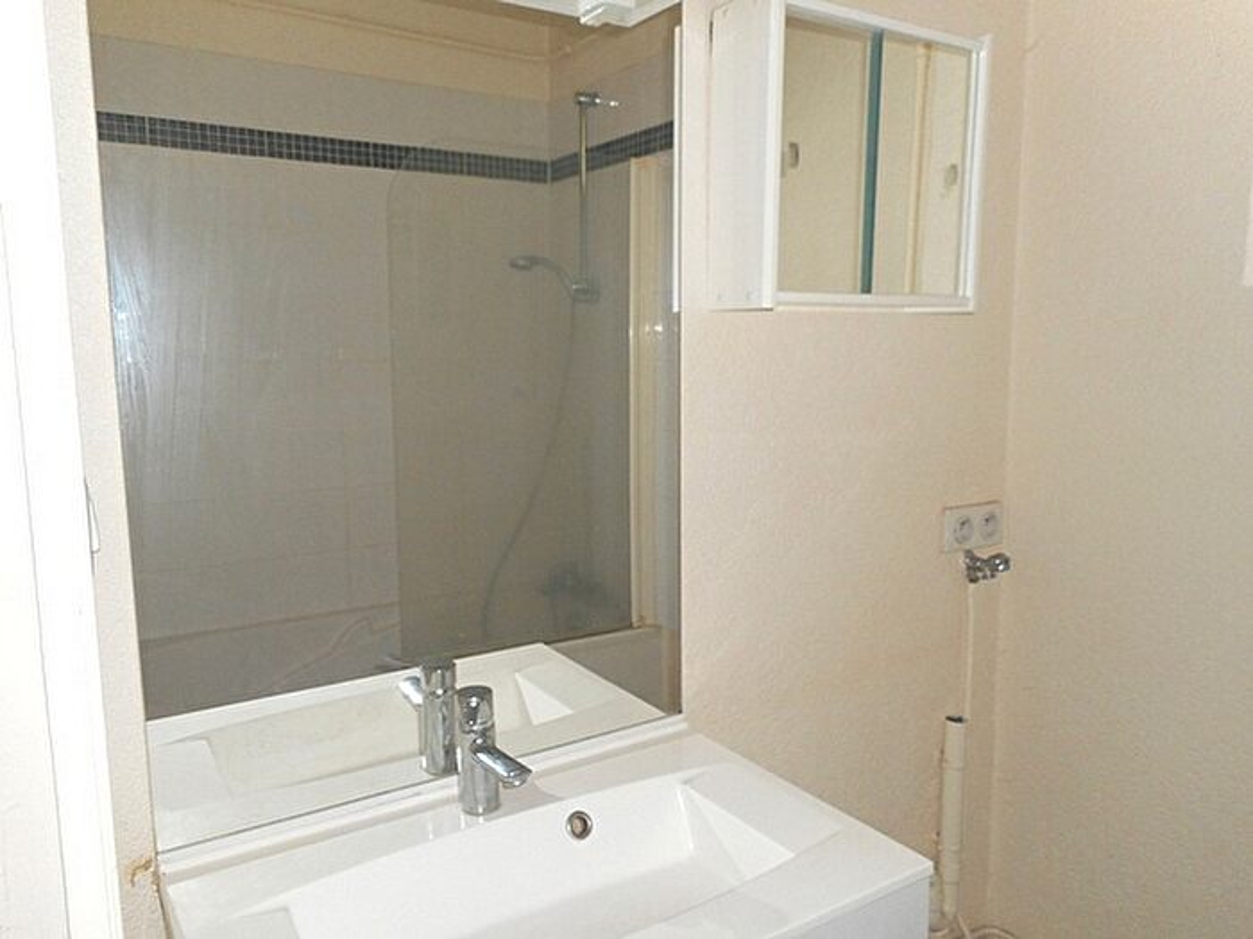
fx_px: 905
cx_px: 626
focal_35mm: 25
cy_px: 470
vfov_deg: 54.9
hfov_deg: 69.4
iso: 200
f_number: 3.7
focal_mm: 4.5
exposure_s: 1/25
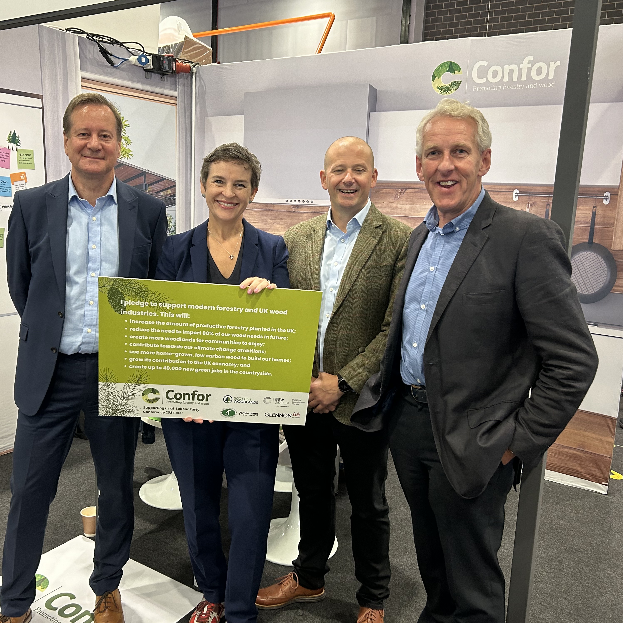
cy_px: 311
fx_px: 631
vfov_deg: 52.5
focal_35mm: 31
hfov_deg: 52.5
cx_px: 286
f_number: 1.5
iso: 200
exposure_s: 1/50
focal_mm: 5.7
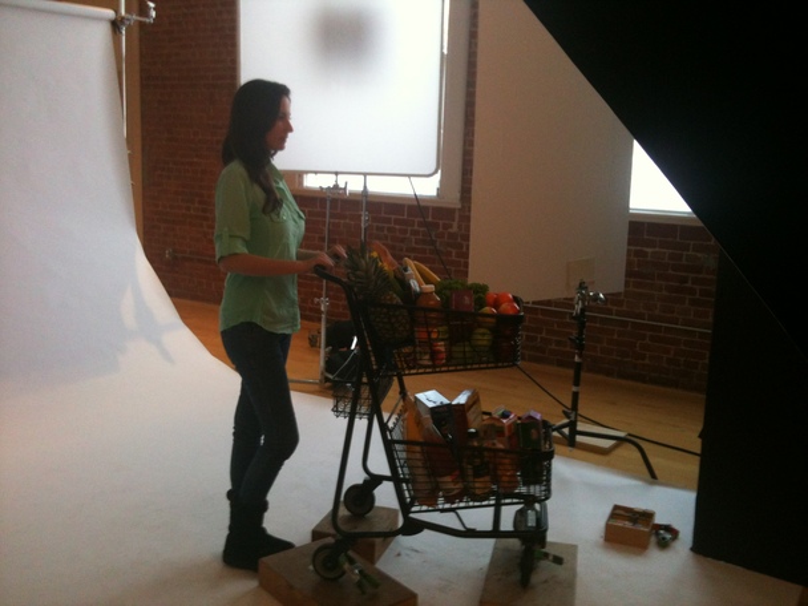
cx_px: 404
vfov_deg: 40.7
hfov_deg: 52.6
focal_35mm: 35
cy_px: 303
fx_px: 817
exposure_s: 1/15
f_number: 2.8
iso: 125
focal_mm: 3.85
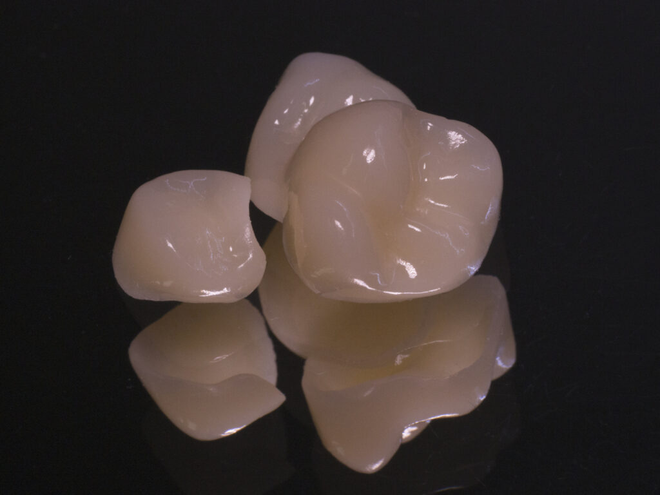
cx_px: 330
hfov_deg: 16.4
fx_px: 2288
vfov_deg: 12.3
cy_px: 248
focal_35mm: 120
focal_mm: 60
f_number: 16
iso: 640
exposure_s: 1/125
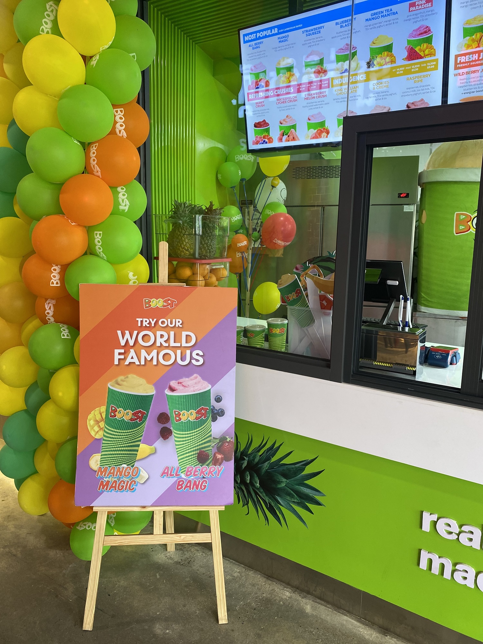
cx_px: 242
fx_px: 484
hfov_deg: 53.1
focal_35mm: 26
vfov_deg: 67.3
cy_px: 322
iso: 100
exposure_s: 1/50
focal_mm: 4.25
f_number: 1.8
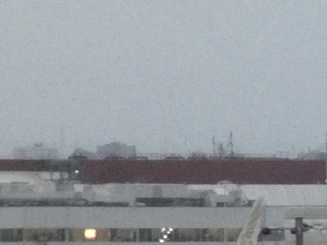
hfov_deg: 2.3
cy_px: 369
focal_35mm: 864
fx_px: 8162
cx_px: 756
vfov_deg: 1.7
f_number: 5.5
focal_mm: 32.7
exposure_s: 1/60
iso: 1600
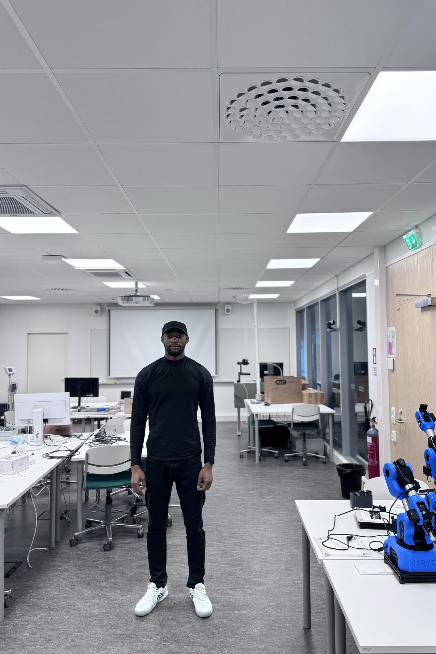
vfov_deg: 71.5
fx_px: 454
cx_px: 227
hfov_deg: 51.3
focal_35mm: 25
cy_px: 327
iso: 80
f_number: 1.78
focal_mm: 6.86
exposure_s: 1/100
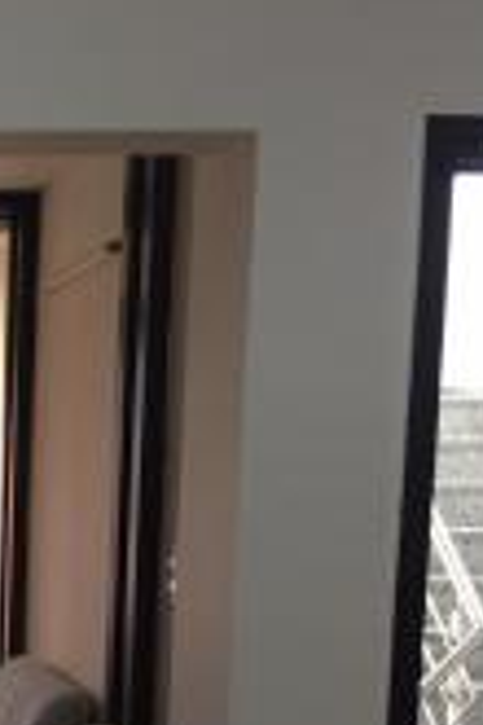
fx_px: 1469
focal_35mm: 73
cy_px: 606
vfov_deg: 27.0
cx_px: -334
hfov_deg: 16.3
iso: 160
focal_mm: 4.15
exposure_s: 1/33
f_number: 2.2
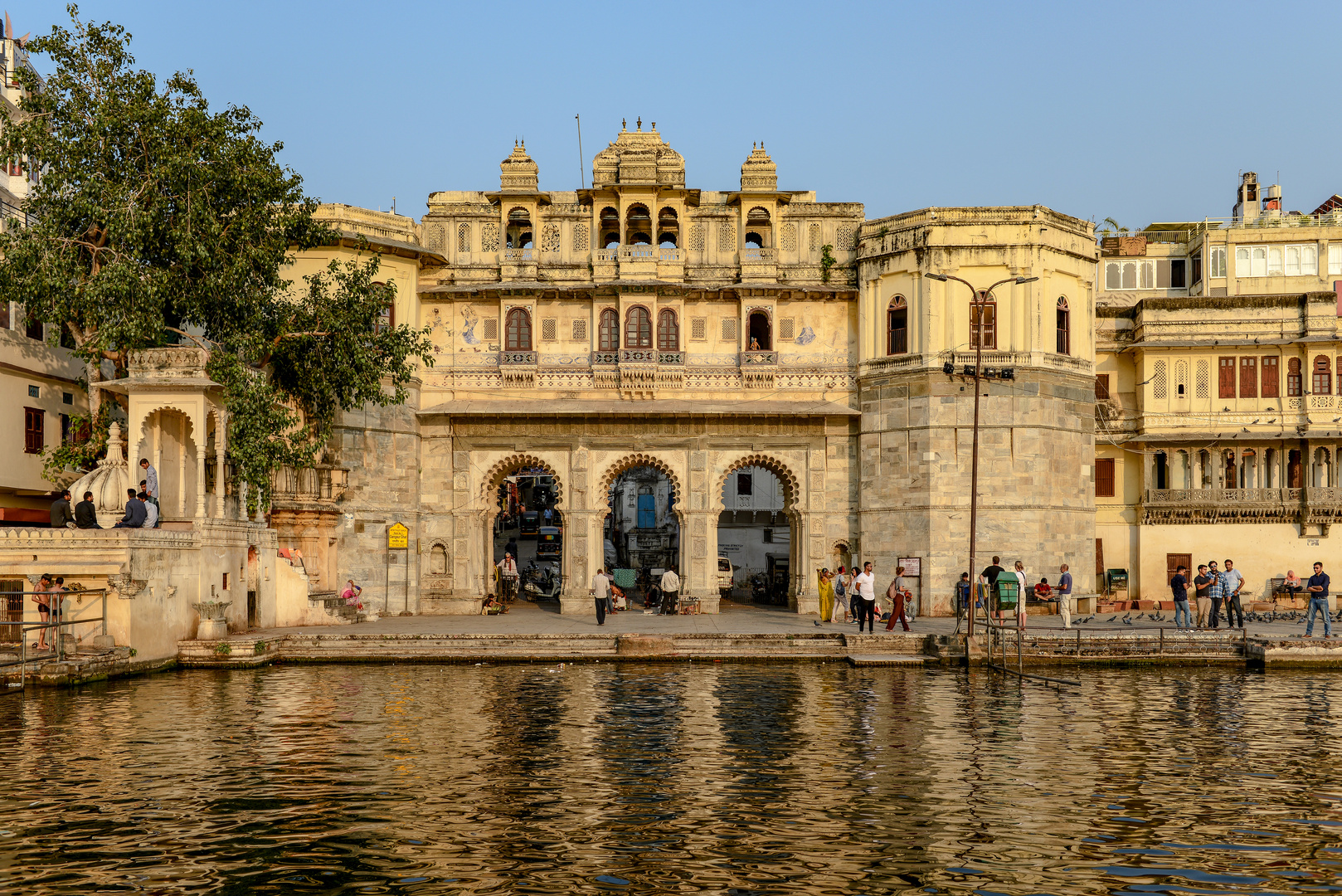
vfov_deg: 36.9
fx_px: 1342
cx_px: 671
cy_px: 448
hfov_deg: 53.1
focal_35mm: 36
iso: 100
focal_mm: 36
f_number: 5.6
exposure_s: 1/350
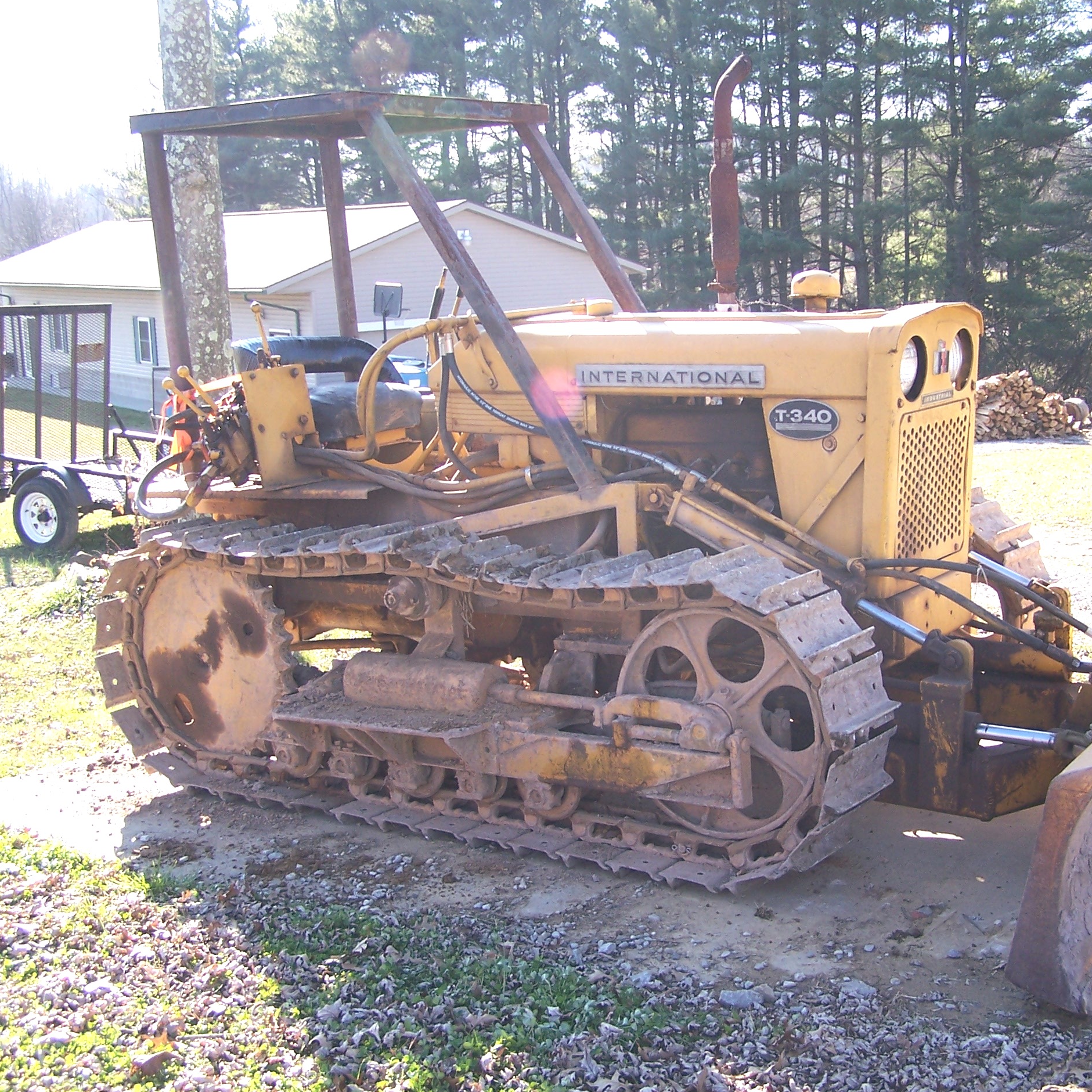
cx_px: 682
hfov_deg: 36.6
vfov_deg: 36.8
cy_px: 535
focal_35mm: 46
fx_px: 1642
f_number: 2.8
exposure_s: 1/200
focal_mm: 6.3
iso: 80
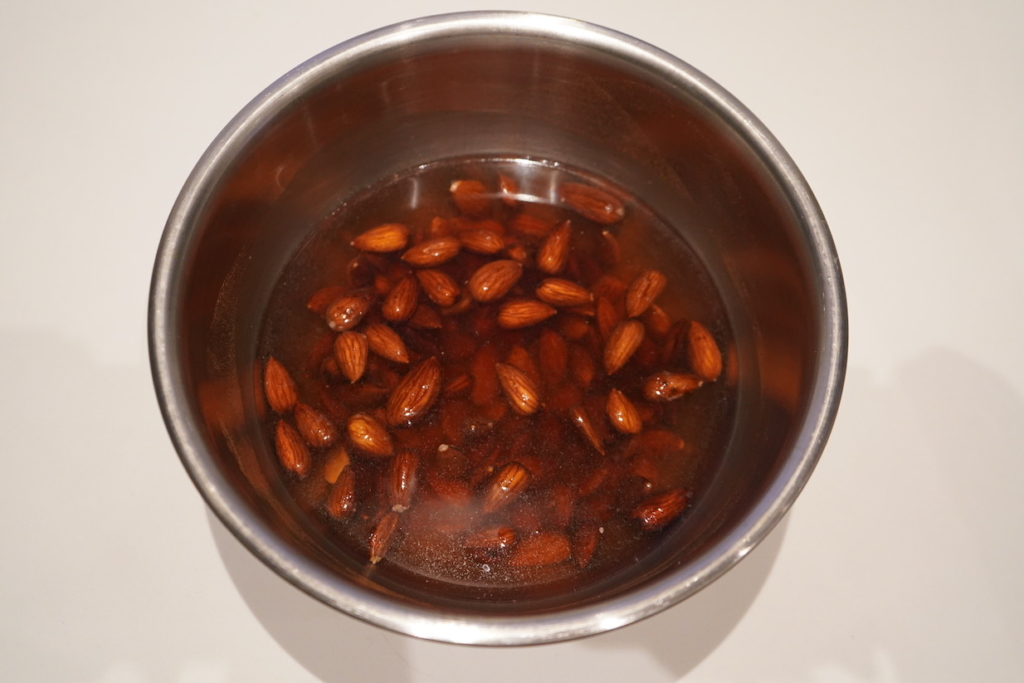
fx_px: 1109
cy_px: 342
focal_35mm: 39
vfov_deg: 34.2
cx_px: 512
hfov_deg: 49.5
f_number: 4
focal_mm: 39
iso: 3200
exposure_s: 1/160
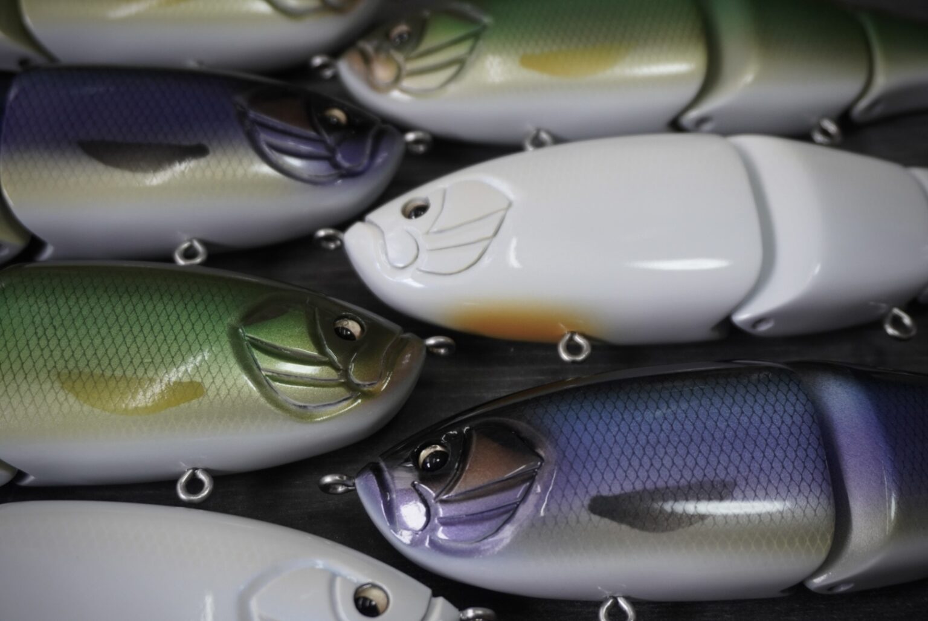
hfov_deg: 47.9
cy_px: 310
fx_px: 1045
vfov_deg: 33.1
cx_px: 464
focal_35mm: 40
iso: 640
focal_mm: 27
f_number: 4.5
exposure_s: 1/160
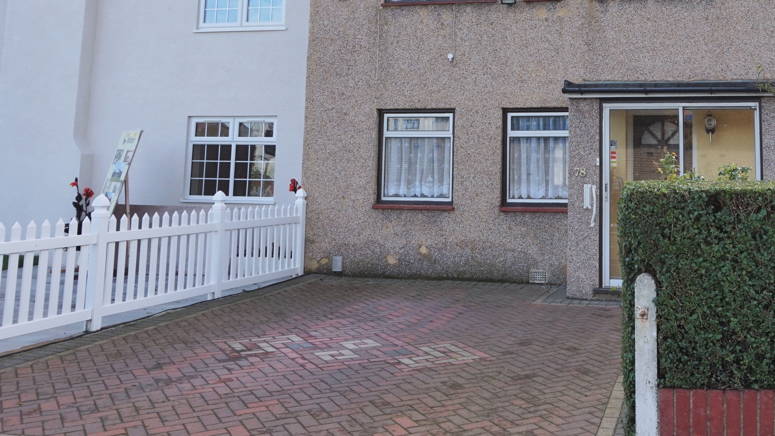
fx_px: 863
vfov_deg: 27.4
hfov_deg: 46.8
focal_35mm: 42
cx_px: 569
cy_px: 45
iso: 100
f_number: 8
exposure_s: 1/100
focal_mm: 16
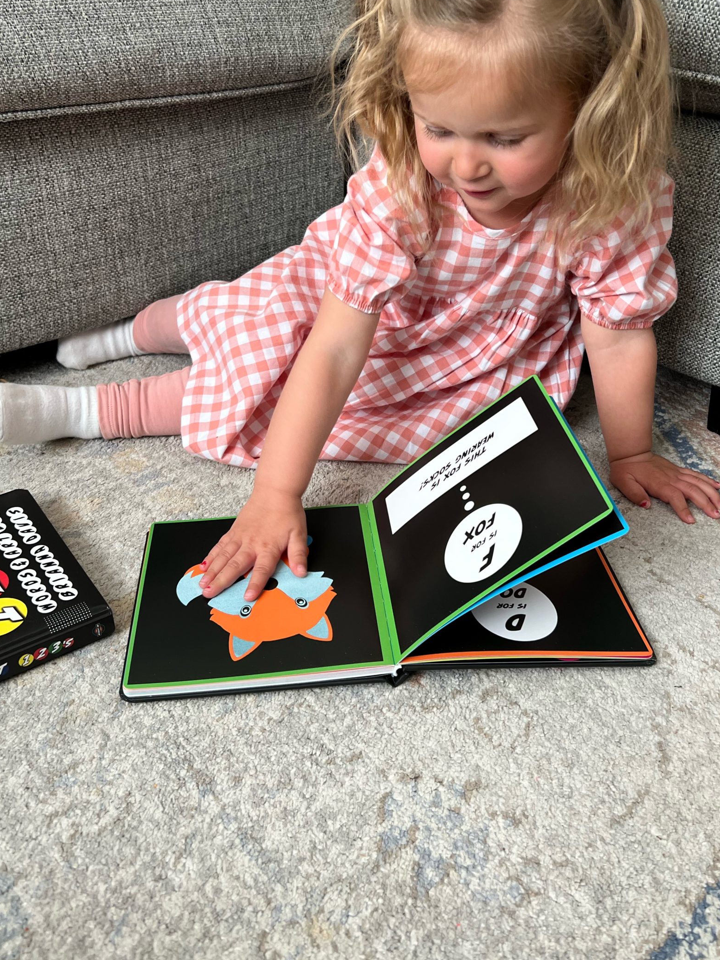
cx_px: 360
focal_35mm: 32
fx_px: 887
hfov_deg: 44.2
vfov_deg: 56.5
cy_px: 392
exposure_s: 1/120
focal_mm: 5.7
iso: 100
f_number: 1.5
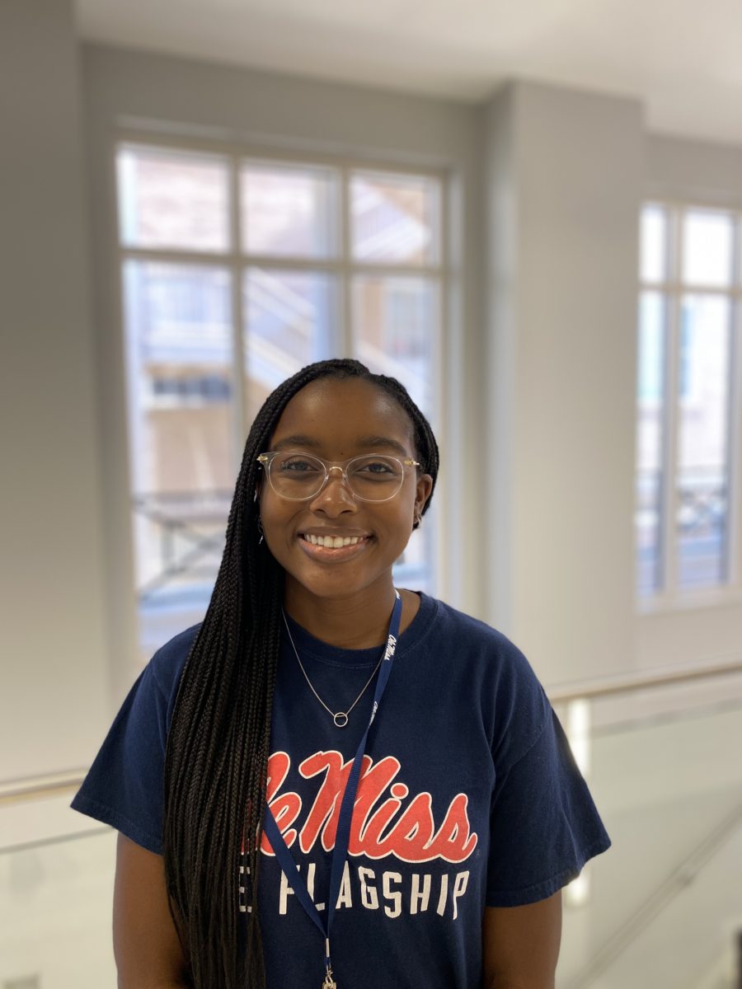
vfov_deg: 67.3
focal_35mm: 26
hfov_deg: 53.1
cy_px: 494
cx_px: 371
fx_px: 743
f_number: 1.8
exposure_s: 1/60
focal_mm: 4.25
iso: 125
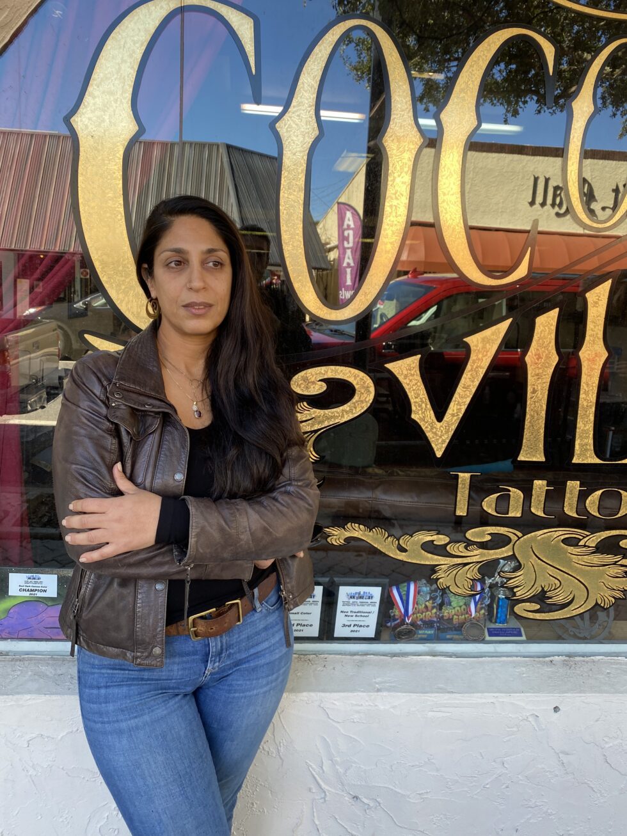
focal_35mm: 26
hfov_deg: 53.1
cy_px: 418
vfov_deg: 67.3
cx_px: 314
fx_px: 628
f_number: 1.8
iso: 32
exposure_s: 1/122
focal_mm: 4.25
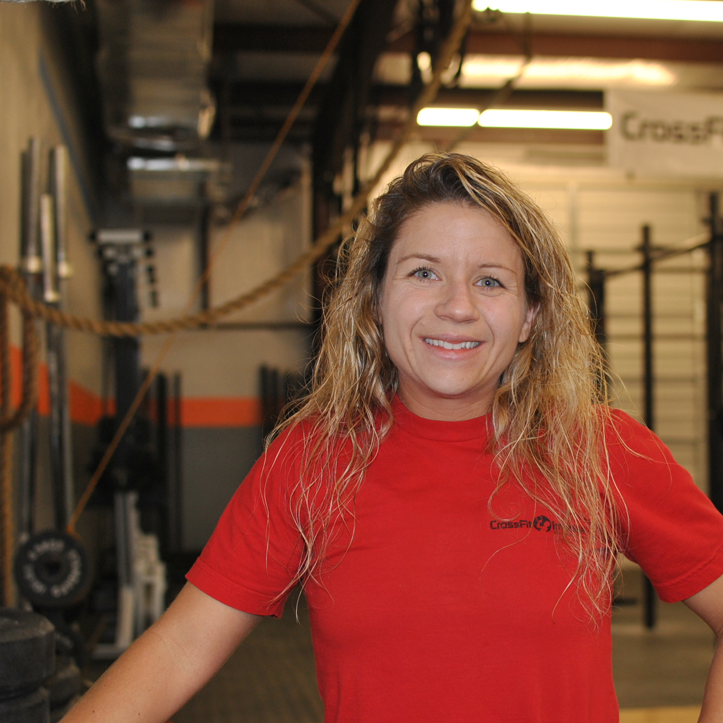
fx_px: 1598
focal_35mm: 68
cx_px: 469
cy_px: 360
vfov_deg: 25.5
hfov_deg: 25.4
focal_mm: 35
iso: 200
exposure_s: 1/60
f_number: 2.8
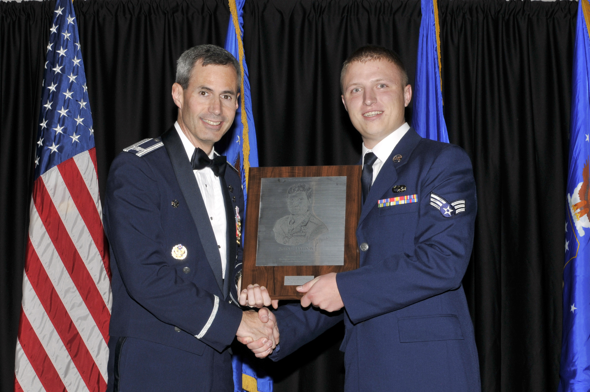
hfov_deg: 37.9
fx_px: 859
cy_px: 196
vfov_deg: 25.7
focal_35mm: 52
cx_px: 295
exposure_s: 1/60
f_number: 13
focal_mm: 35
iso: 200
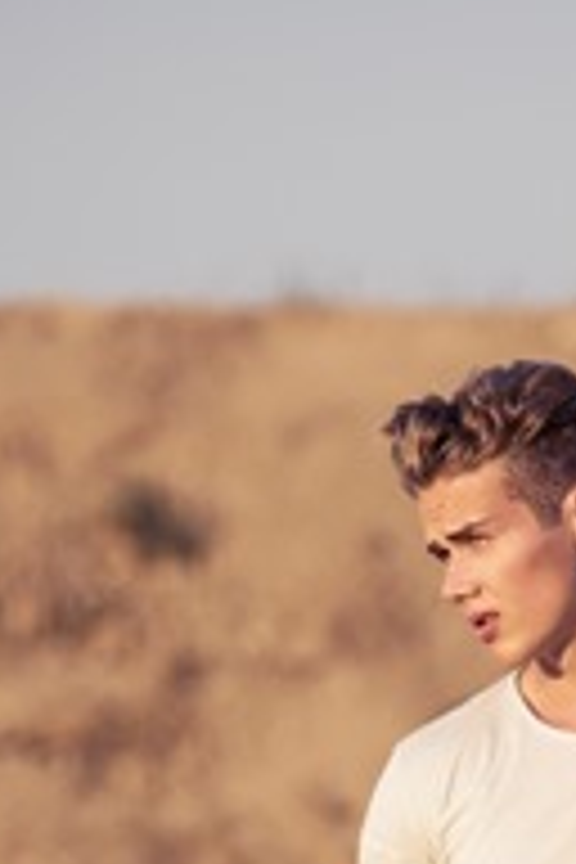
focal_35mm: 467
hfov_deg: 2.9
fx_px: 11207
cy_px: 1224
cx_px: 488
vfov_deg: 4.4
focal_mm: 140
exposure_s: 1/1250
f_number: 2.8
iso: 100
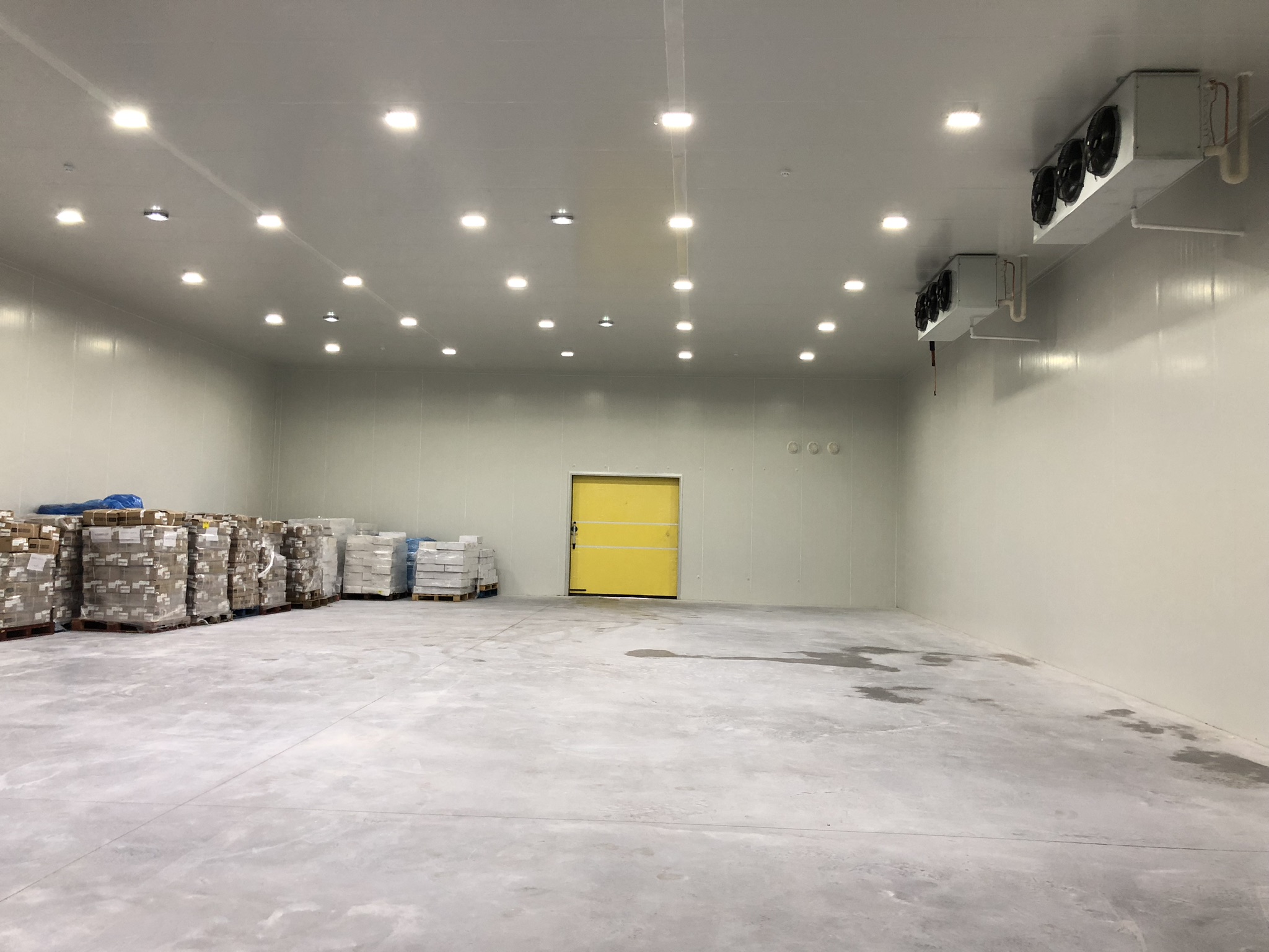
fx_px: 1026
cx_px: 634
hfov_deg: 63.4
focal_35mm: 28
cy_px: 476
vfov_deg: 49.7
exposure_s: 1/25
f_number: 1.8
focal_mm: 3.99
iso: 40
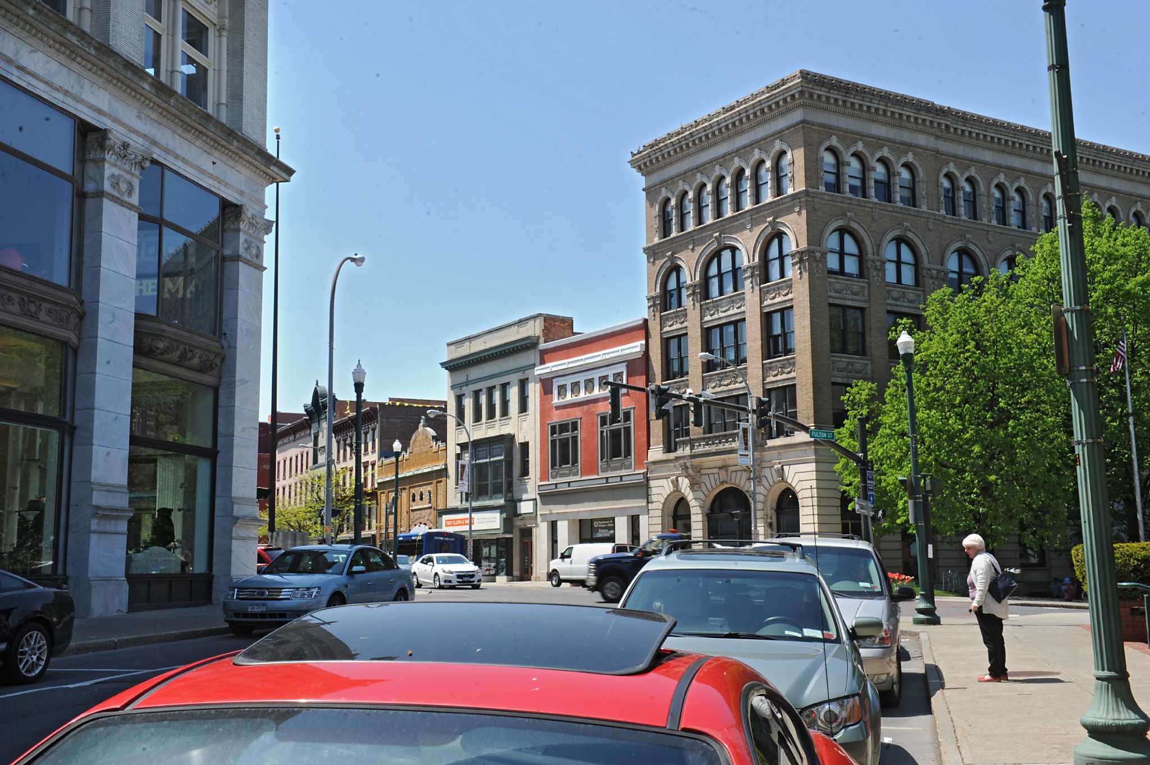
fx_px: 1277
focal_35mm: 40
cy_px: 382
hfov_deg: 48.5
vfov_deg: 33.3
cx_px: 575
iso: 400
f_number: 22
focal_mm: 40
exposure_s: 1/100
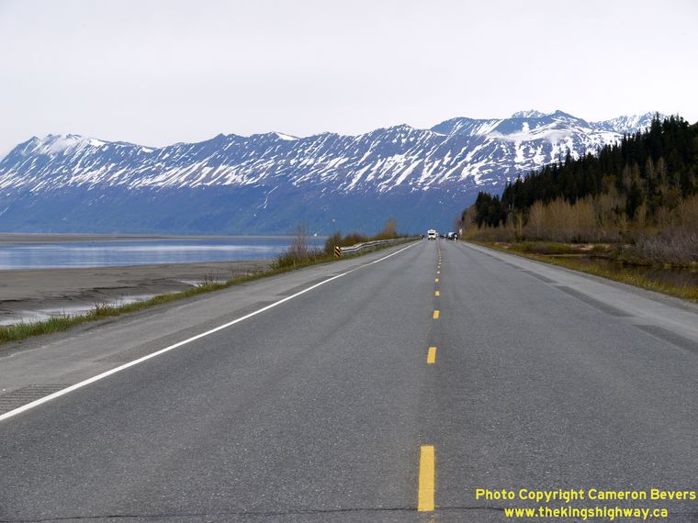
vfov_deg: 16.4
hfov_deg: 21.8
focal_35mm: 90
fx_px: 1815
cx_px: 349
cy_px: 262
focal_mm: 45
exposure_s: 1/320
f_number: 8
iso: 100
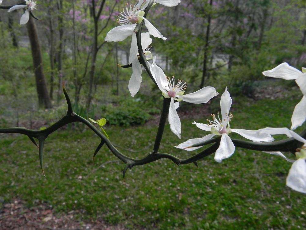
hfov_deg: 61.7
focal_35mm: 29
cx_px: 153
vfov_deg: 48.2
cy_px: 115
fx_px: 256
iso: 160
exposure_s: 1/164
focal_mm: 5.2
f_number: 5
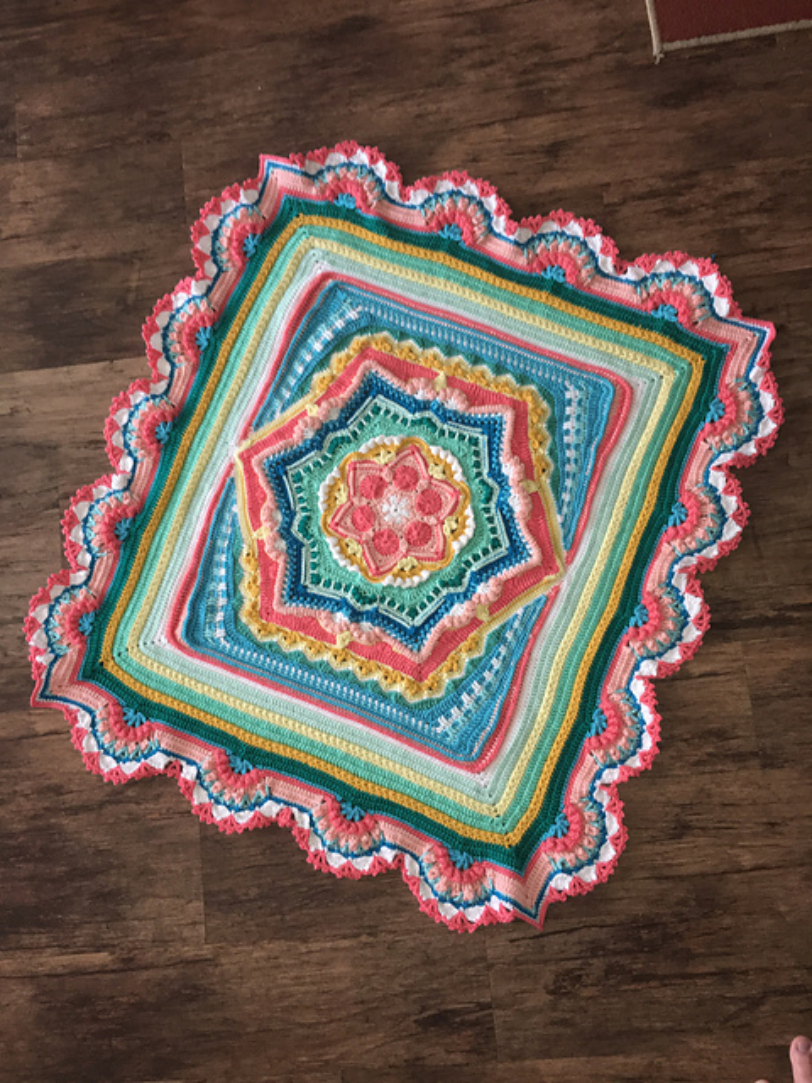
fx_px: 907
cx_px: 406
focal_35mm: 29
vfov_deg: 61.7
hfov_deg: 48.2
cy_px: 542
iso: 100
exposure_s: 1/30
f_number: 2.2
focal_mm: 4.15
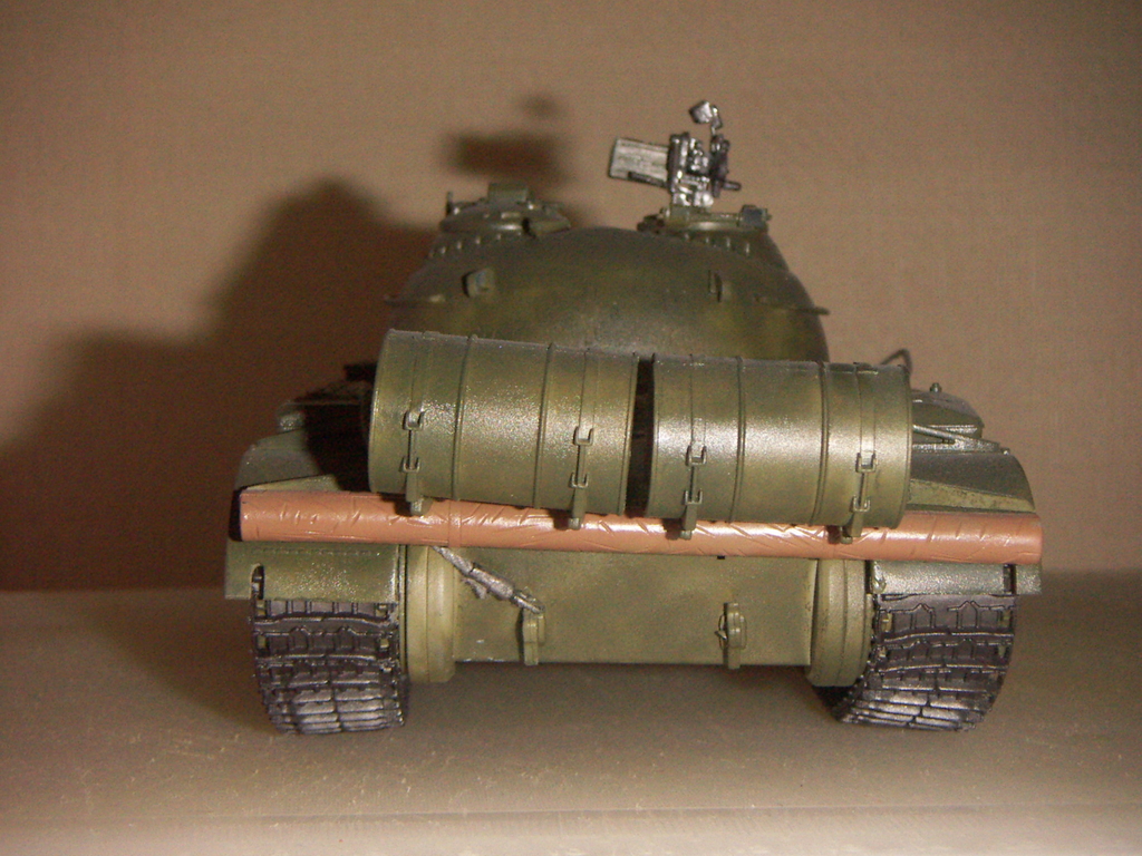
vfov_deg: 22.6
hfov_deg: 29.8
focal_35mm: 65
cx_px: 571
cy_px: 428
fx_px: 2144
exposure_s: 1/60
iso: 200
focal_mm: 8.5
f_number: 6.7
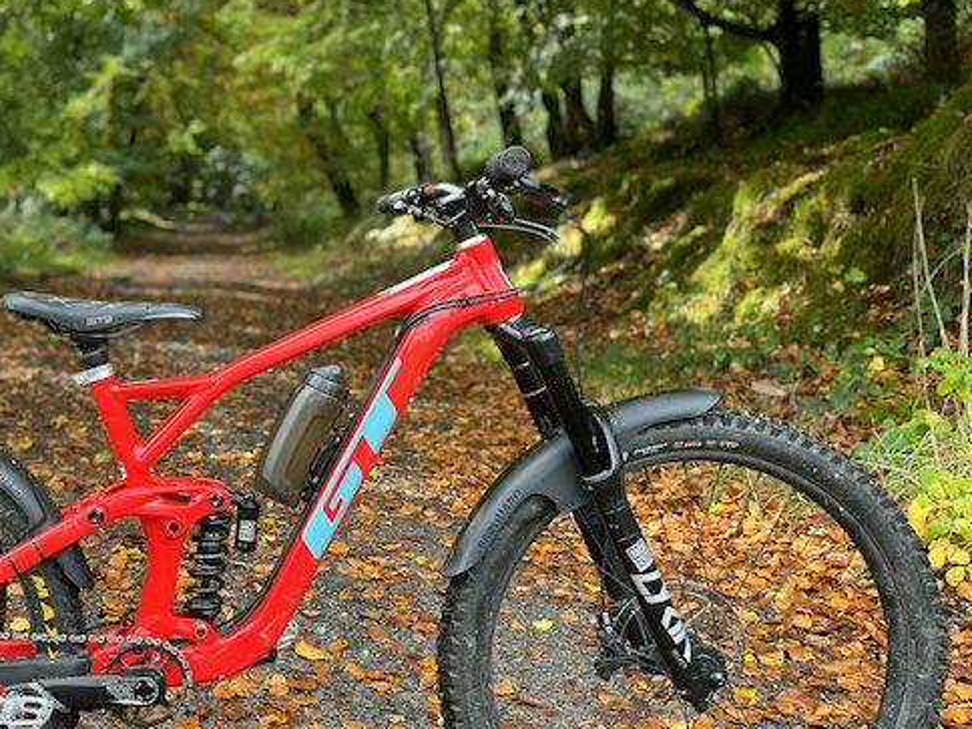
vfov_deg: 33.6
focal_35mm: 43
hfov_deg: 42.3
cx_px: 223
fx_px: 1207
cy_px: 335
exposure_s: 1/121
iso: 50
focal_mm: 5.1
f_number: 1.6
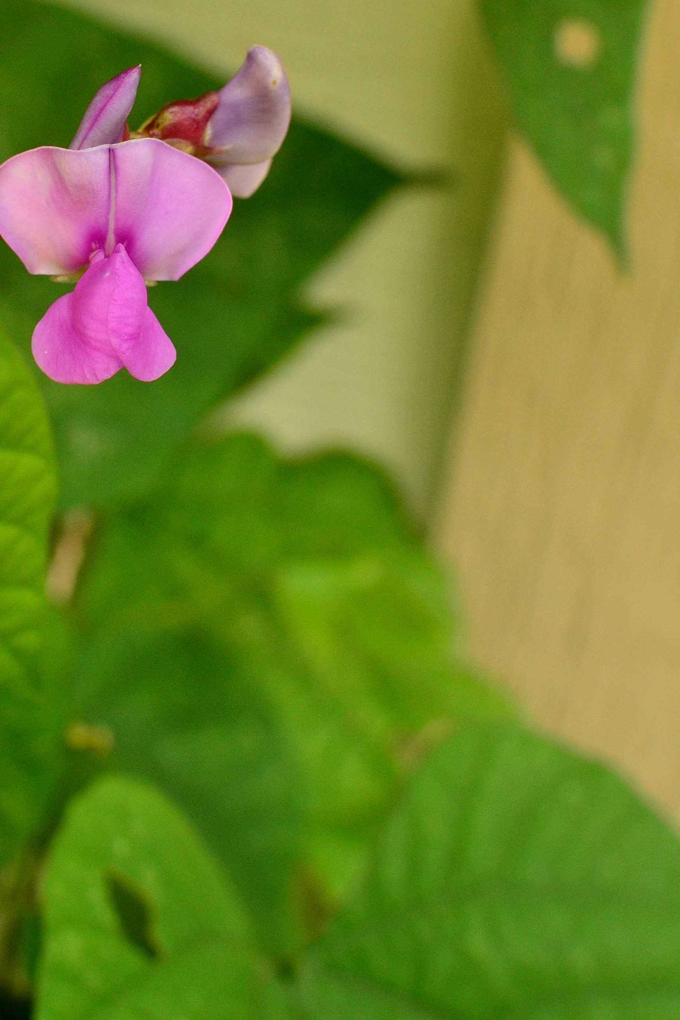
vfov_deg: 21.5
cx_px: 110
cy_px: 247
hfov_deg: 14.5
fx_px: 2660
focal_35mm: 94
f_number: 8
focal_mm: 35
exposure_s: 1/250
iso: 500
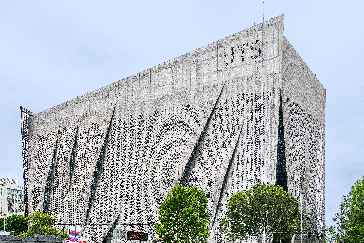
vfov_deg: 34.2
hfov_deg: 49.6
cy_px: 122
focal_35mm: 39
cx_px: 182
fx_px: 394
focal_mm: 26
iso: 320
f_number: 5.6
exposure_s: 1/2000
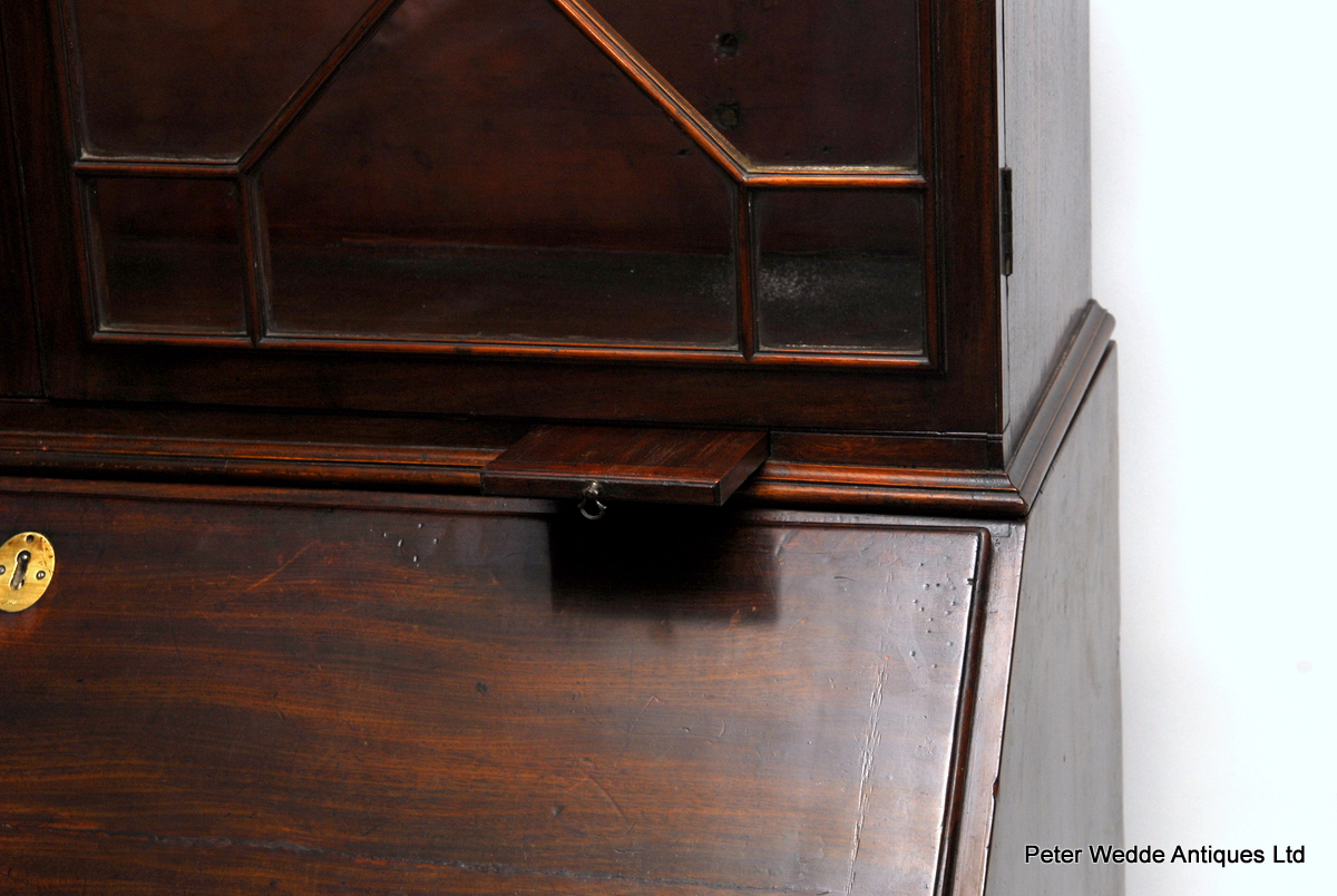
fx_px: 3459
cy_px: 448
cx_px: 668
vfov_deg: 14.8
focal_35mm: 93
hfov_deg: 21.9
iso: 200
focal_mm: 62
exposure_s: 1/80
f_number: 16
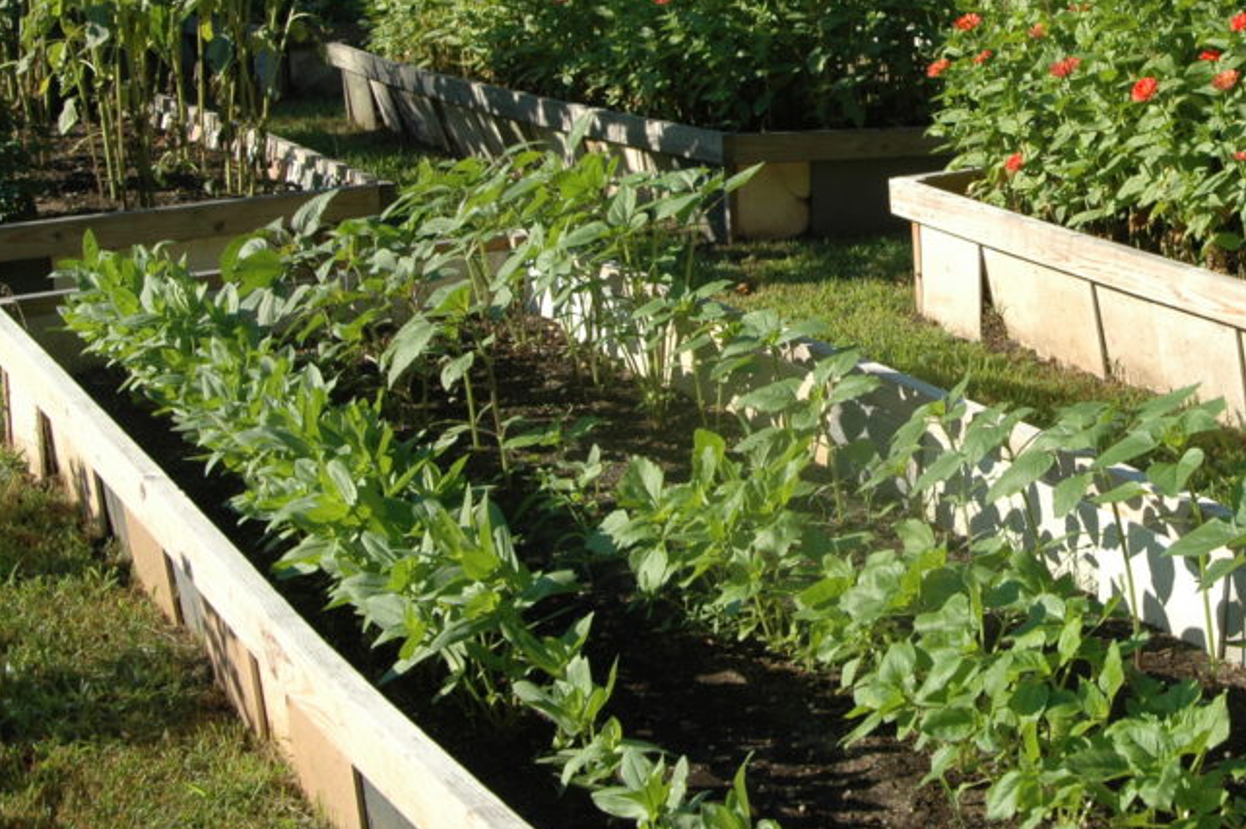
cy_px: 176
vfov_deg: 20.1
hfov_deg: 29.5
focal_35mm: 67
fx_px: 2317
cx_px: 972
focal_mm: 28
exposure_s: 1/250
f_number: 8
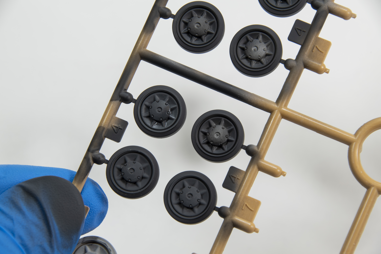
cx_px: 190
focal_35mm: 300
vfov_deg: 4.6
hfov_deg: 6.9
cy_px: 127
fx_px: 3175
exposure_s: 1/20
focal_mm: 200
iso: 100
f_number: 16
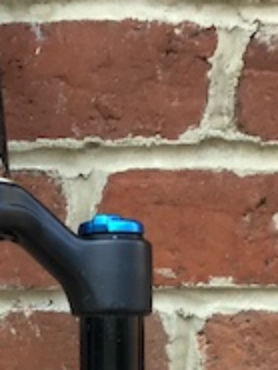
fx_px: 1433
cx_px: 48
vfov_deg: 14.0
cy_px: 514
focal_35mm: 134
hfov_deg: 11.0
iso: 32
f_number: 2.4
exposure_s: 1/50
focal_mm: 3.3
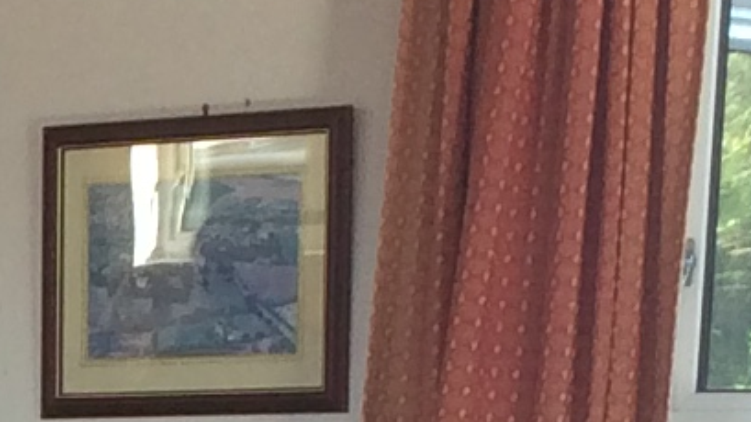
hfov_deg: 8.1
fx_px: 5018
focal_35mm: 252
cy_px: 1396
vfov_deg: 4.6
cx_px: -843
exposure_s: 1/100
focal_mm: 4.15
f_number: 2.2
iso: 50
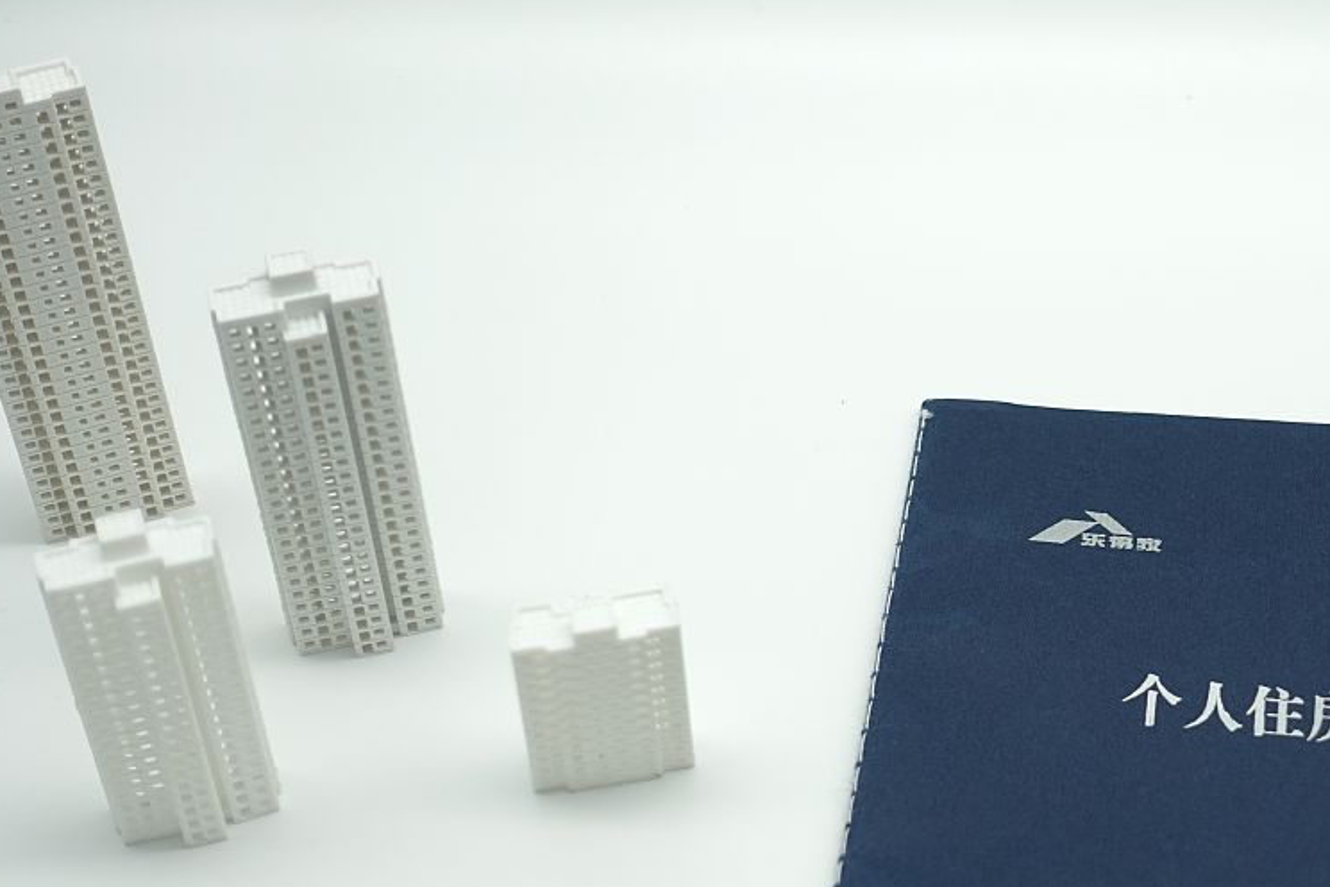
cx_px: 1023
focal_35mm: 79
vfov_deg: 17.3
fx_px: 2918
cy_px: 524
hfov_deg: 25.3
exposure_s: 1/100
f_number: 2.8
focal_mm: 17.9
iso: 80
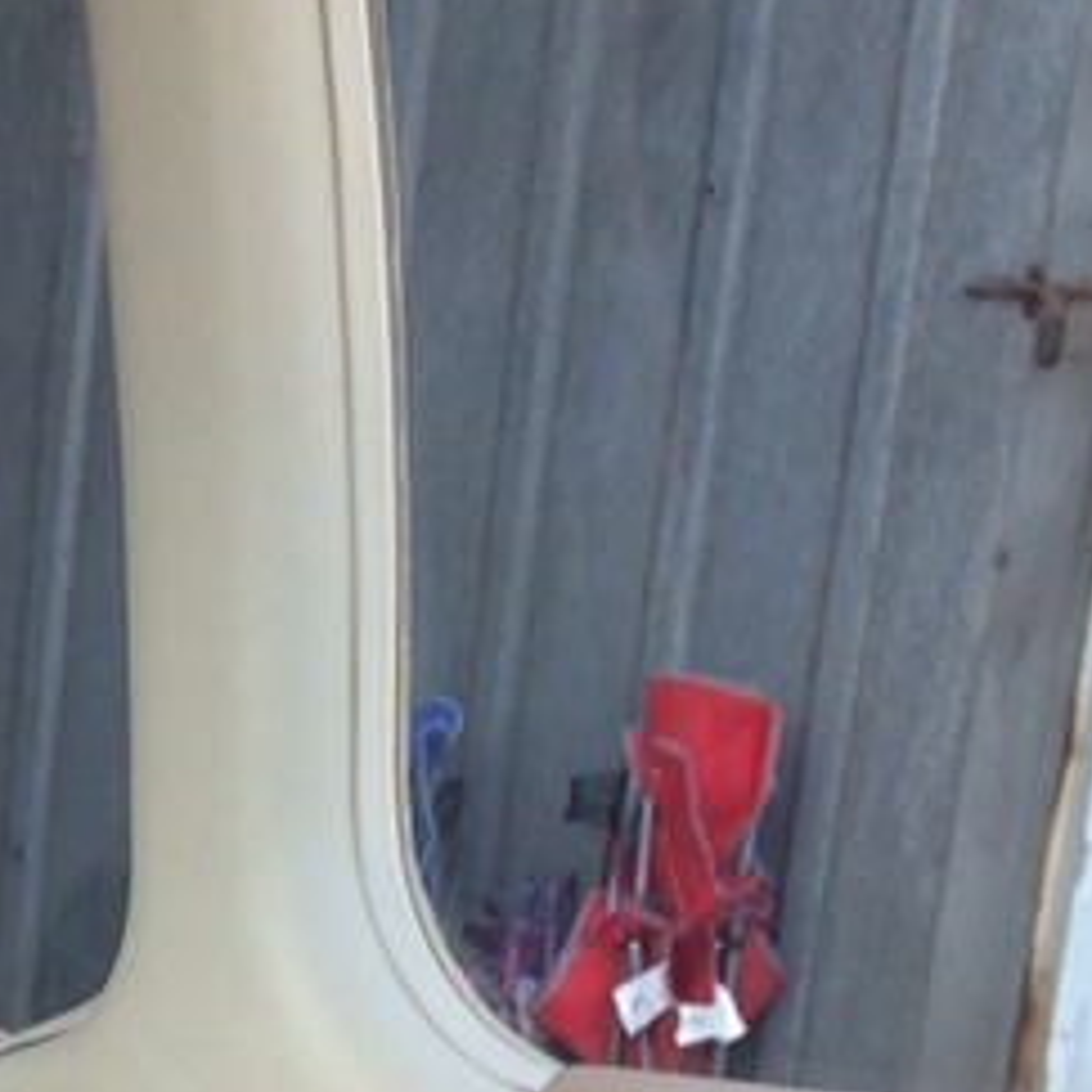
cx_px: -1011
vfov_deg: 12.0
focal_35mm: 135
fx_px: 4818
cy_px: 1883
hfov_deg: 11.7
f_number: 2.2
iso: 40
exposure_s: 1/120
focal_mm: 4.15
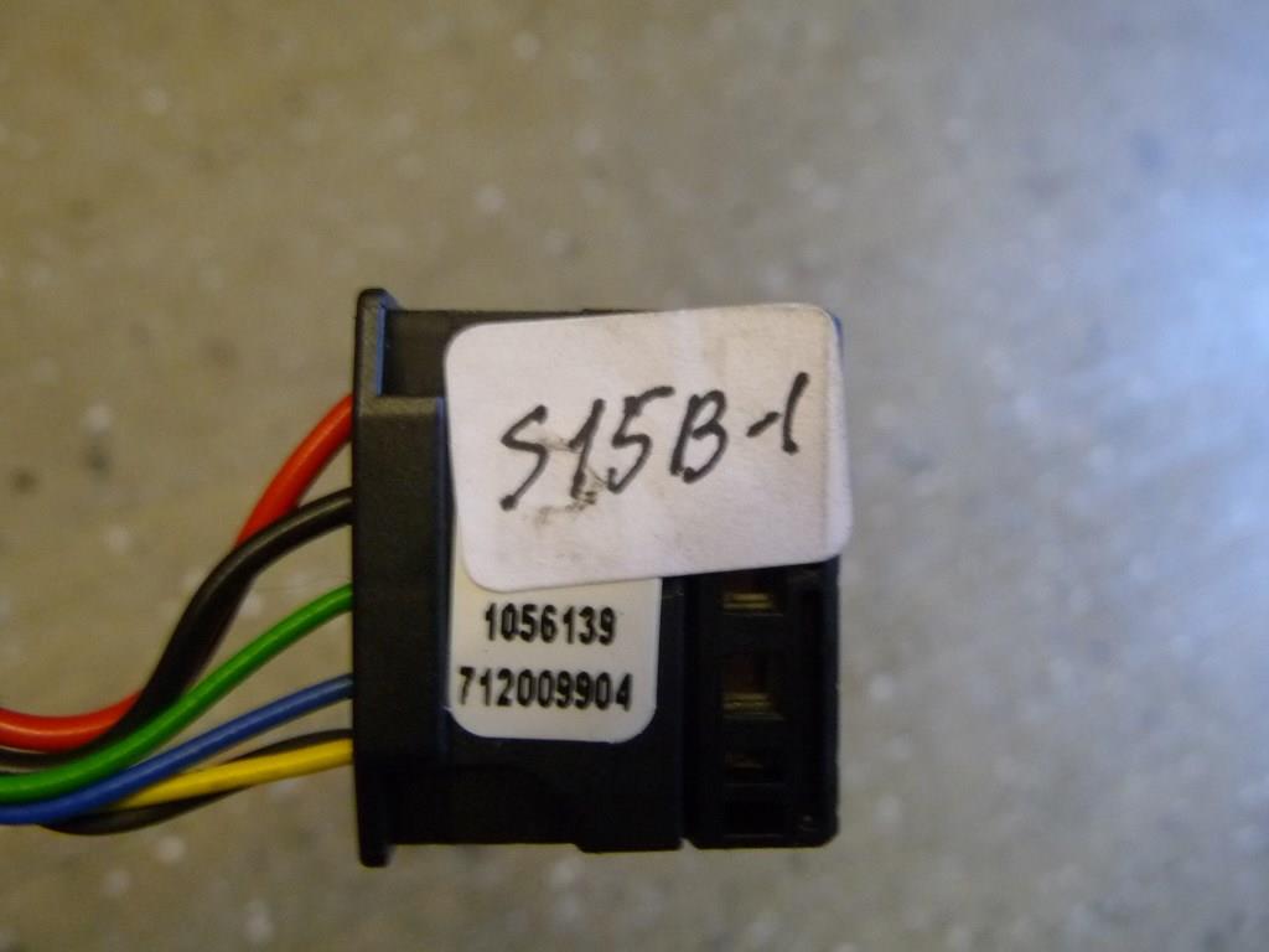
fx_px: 1173
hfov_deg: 56.8
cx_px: 634
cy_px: 476
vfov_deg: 44.2
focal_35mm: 32
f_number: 3.3
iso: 400
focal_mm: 4.7
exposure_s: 1/30
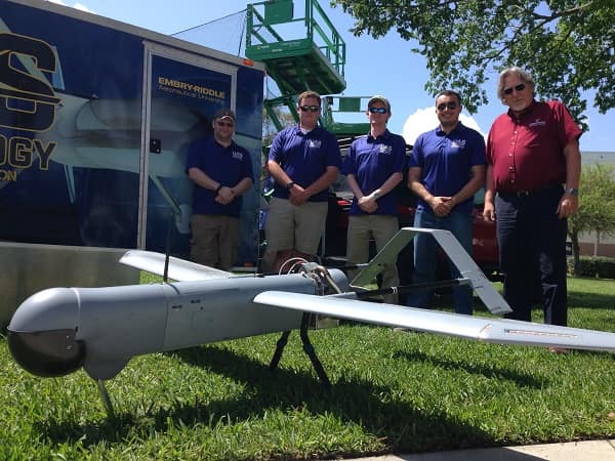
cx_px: 308
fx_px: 586
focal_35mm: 33
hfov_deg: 55.4
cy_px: 230
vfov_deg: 42.9
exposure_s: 1/1085
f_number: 2.4
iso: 50
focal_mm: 4.12
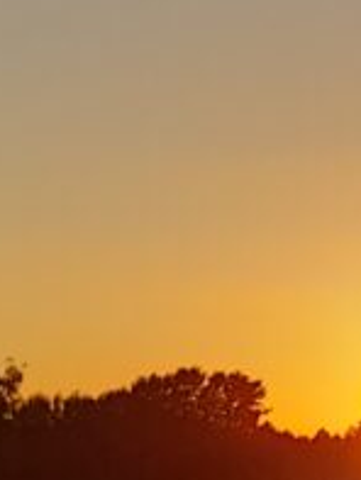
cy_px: 68
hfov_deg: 7.6
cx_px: 373
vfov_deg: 10.1
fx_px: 2709
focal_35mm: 195
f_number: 2
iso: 20
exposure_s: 1/955
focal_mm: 4.6
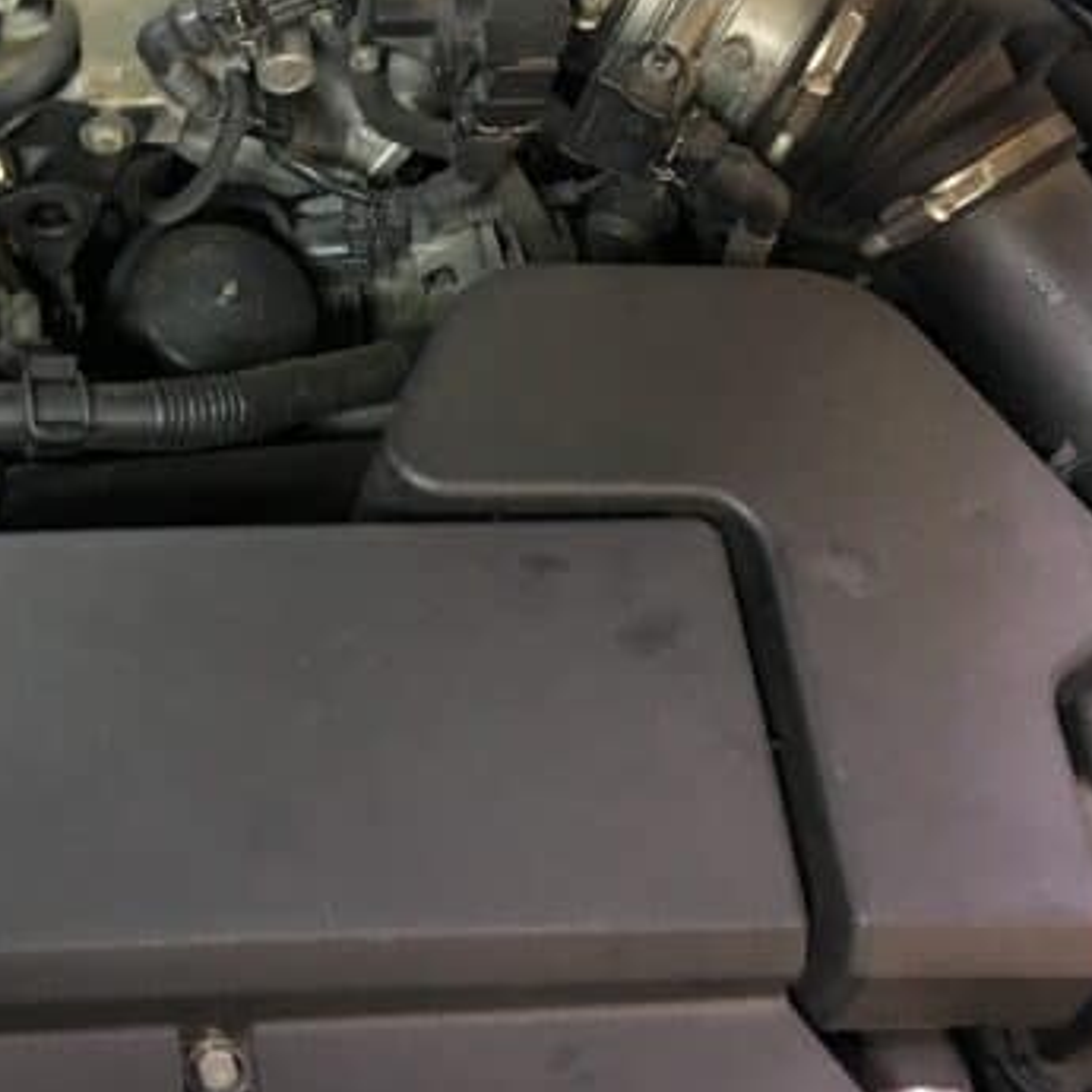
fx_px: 2034
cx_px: 13
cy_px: 193
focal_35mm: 57
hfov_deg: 28.3
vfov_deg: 29.3
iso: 80
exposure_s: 1/8
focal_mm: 4.15
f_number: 2.2
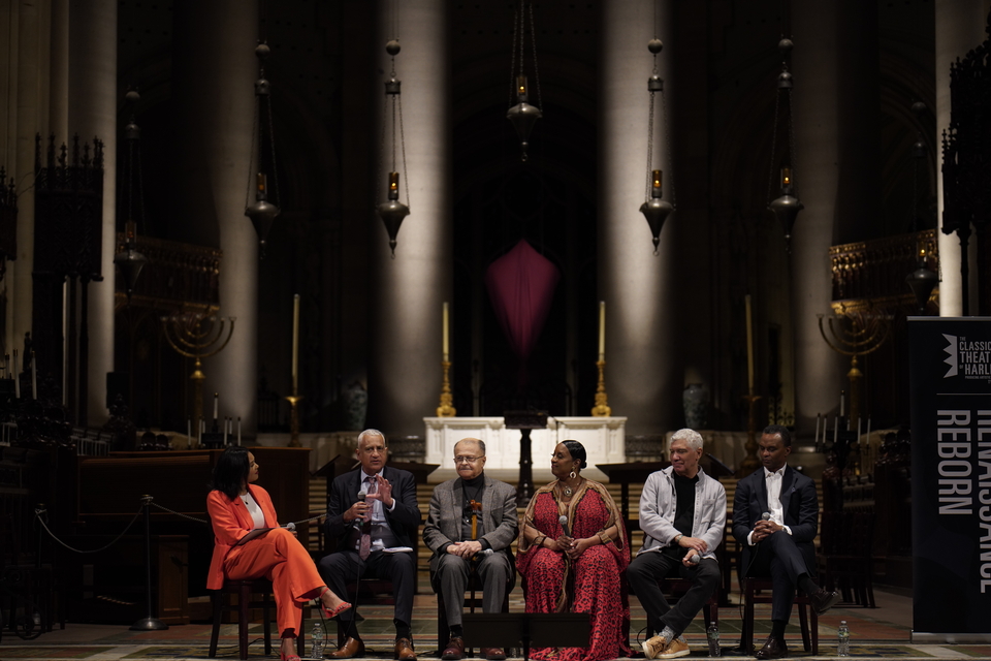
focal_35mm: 84
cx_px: 496
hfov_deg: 24.2
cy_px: 330
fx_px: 2312
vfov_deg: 16.3
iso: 1000
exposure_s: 1/100
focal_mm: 84
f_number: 2.8
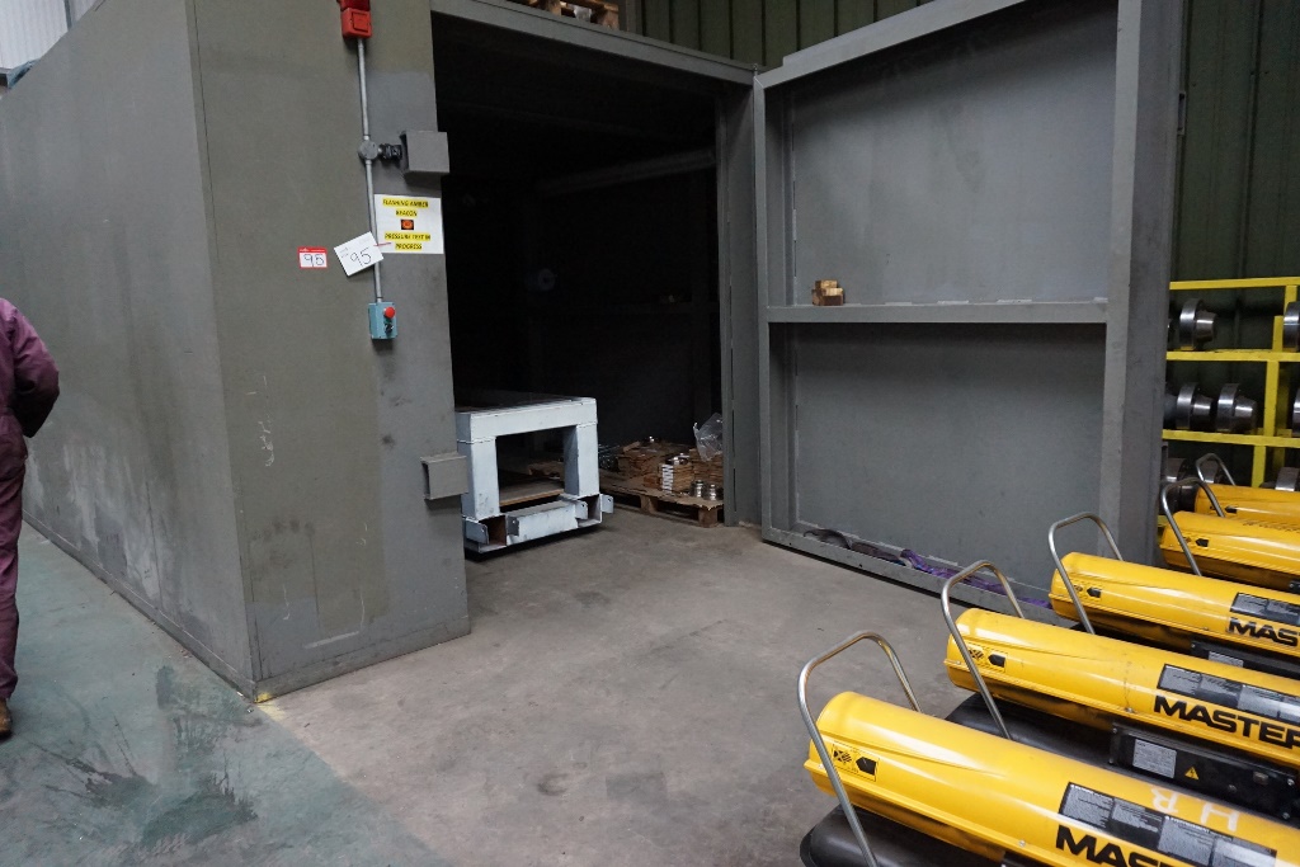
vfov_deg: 53.1
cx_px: 650
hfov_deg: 73.7
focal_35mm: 24
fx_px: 867
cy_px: 434
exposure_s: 1/100
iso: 3200
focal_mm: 16
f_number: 3.5
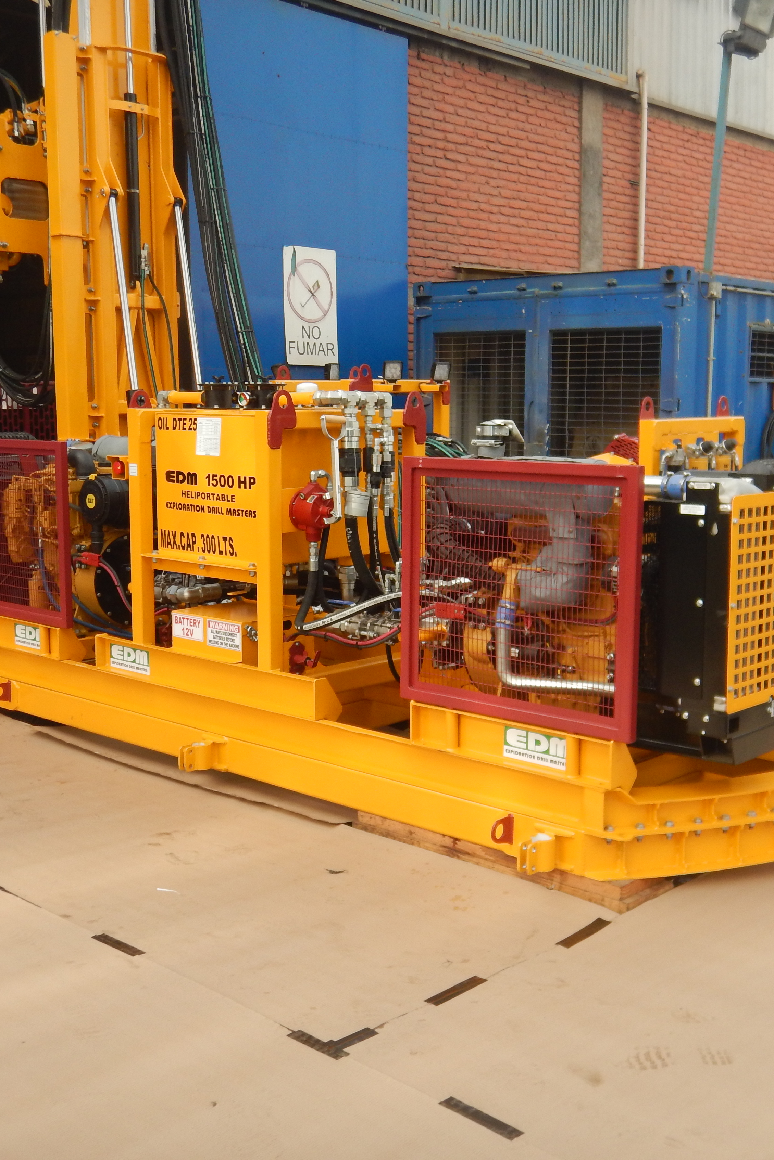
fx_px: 1322
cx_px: 419
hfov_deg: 32.6
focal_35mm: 41
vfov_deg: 47.4
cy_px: 574
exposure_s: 1/500
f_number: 2.8
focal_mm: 5.1
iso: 125
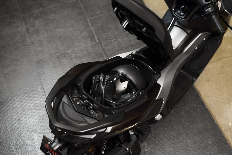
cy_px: 78
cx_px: 116
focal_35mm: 50
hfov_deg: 39.6
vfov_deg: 27.0
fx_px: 322
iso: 320
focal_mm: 50
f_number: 2
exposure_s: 1/40
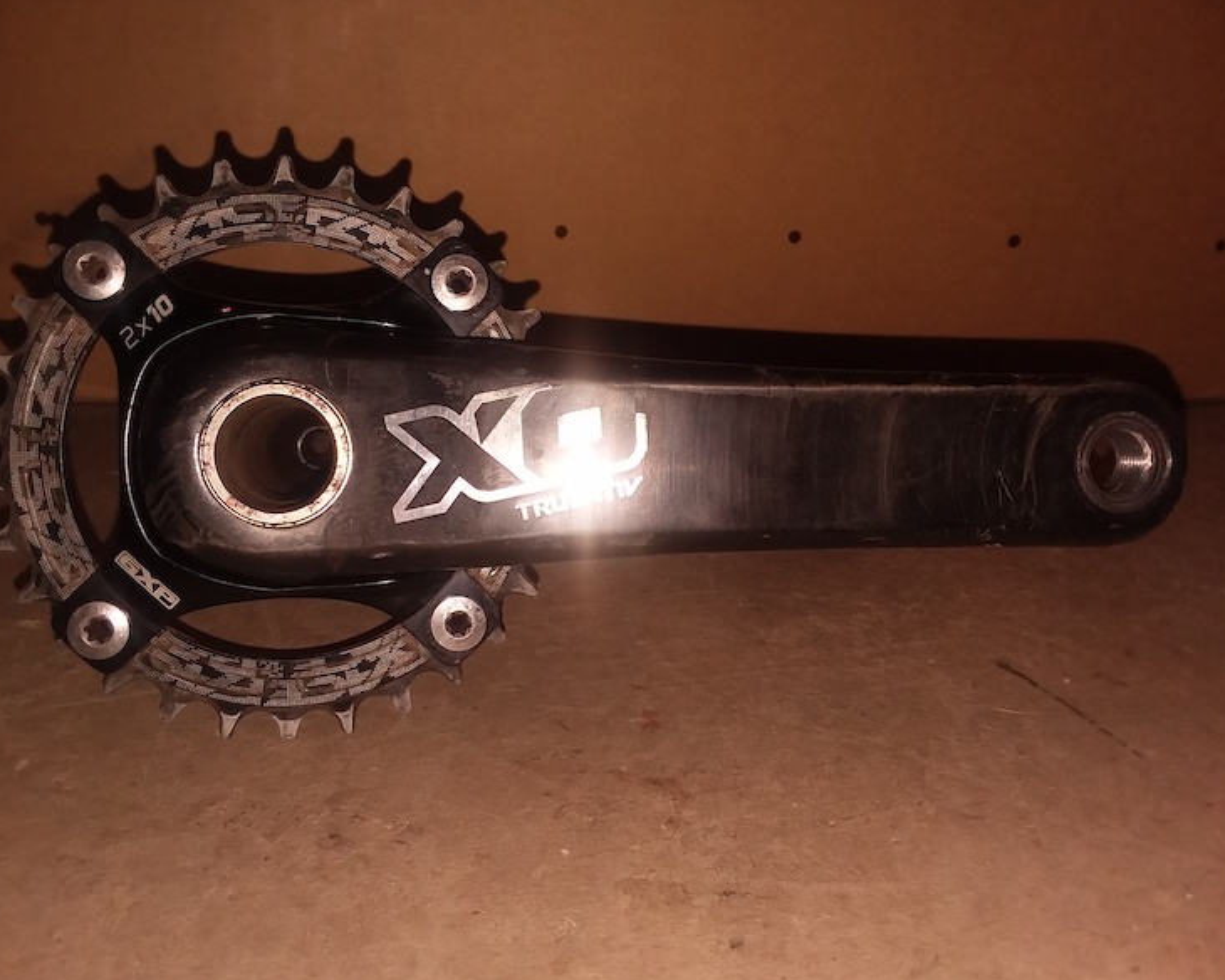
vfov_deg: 47.1
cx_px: 602
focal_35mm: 31
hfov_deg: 57.2
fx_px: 1124
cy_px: 485
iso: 40
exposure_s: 1/133
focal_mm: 2.47
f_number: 1.9
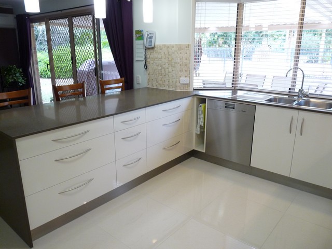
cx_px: 166
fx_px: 259
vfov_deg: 51.4
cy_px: 124
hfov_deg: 65.3
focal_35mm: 27
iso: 250
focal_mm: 4.8
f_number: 2.8
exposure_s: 1/30
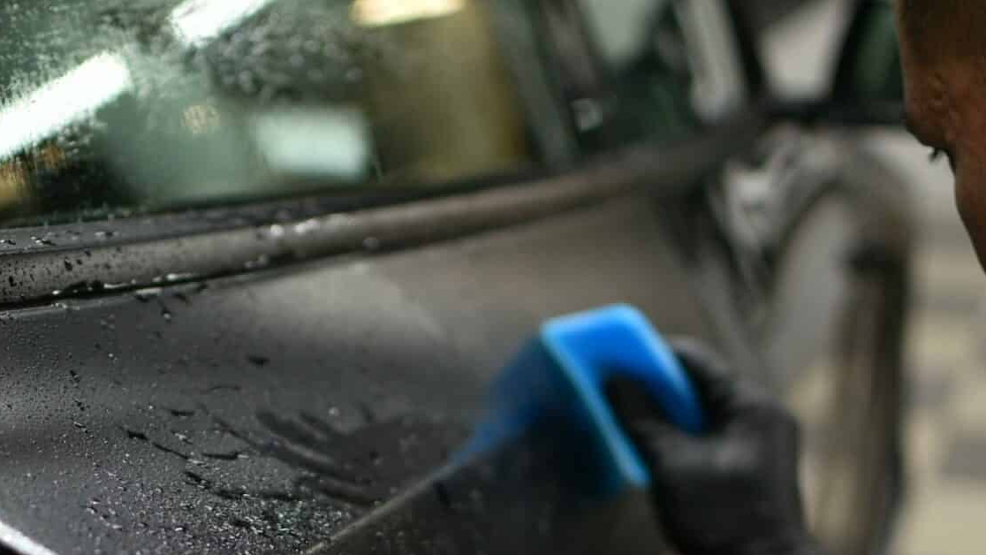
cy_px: 560
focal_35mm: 101
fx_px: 2640
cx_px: 249
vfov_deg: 11.9
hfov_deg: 21.0
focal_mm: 35
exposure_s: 1/160
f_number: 1.8
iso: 100
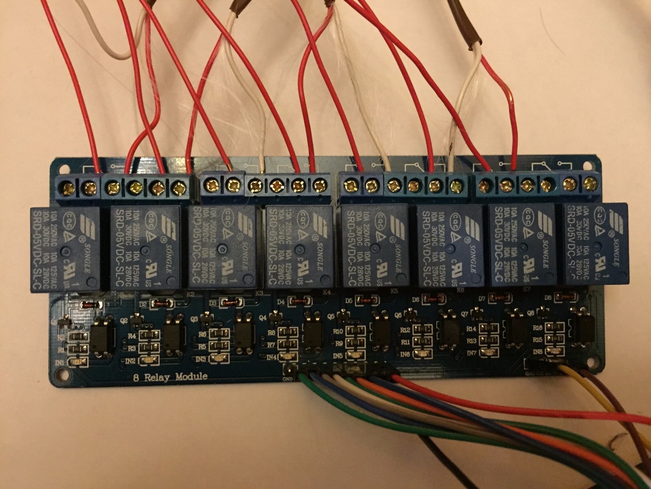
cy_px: 244
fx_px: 545
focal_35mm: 29
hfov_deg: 61.7
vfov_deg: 48.2
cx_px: 326
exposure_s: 1/15
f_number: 2.2
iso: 640
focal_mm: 4.15
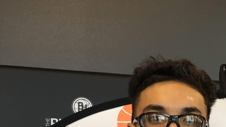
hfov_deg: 27.4
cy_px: 228
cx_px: 196
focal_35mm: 75
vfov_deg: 14.2
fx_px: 449
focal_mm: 4.15
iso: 25
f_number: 2.2
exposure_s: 1/30
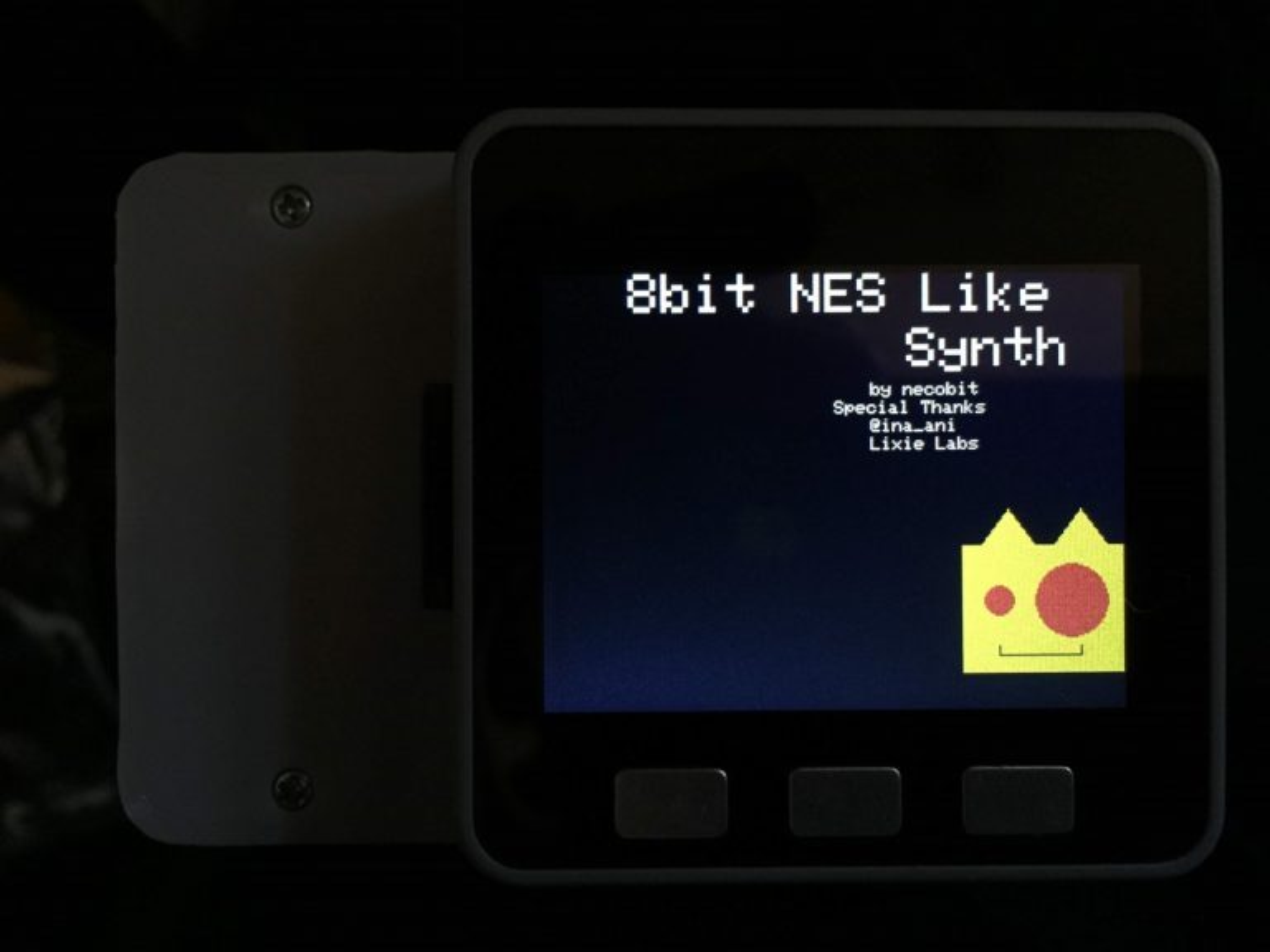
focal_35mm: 29
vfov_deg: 48.2
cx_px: 635
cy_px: 476
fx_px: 1064
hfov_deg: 61.7
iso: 125
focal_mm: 4.15
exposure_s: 1/30
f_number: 2.2
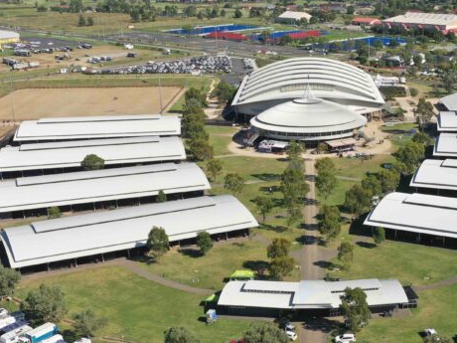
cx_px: 308
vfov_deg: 24.2
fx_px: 792
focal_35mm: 60
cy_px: 253
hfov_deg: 31.9
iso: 100
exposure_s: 1/200
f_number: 5
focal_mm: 10.26
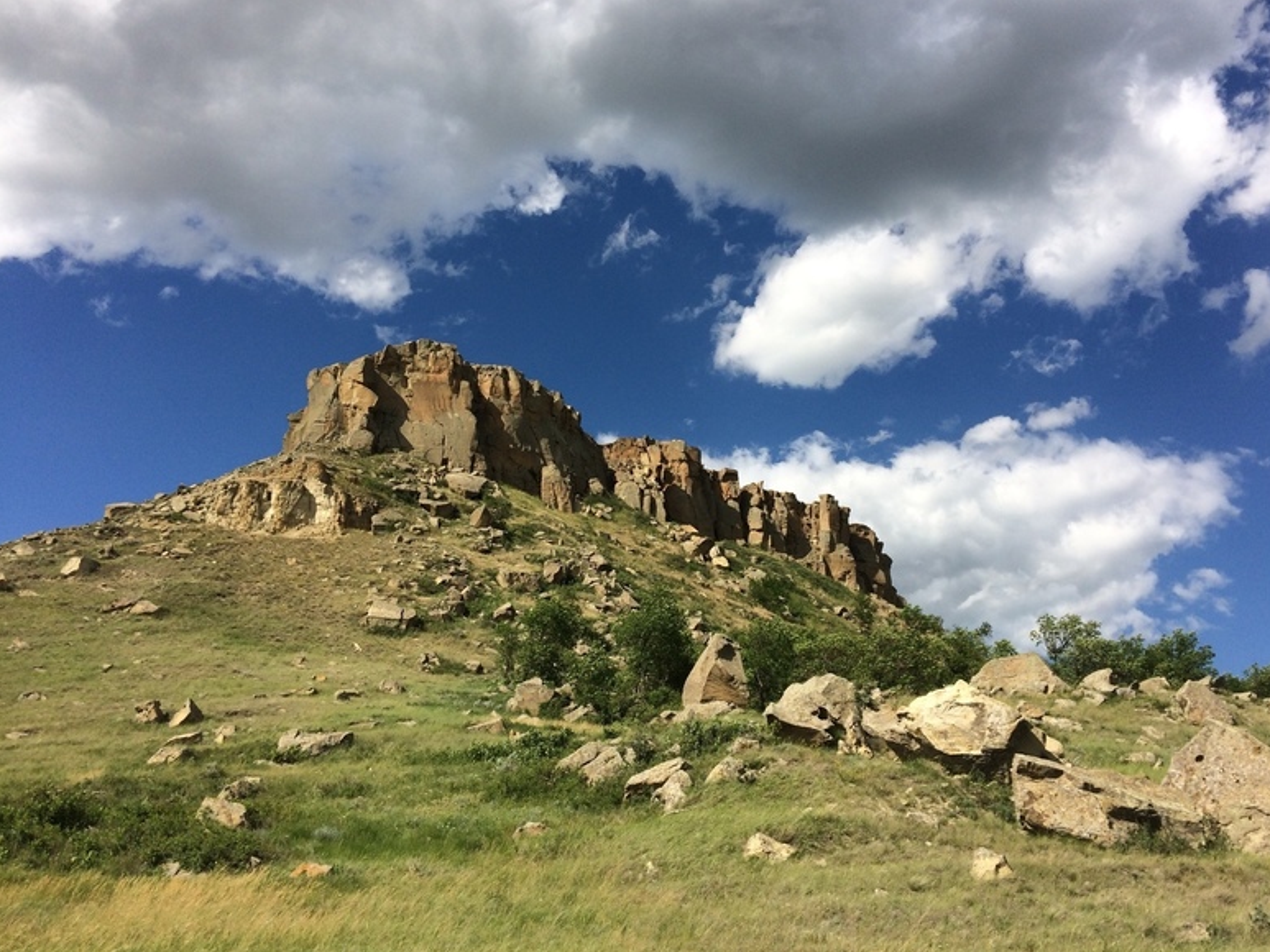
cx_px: 654
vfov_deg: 46.8
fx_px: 1101
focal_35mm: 30
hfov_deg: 59.9
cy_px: 463
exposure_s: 1/2740
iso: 32
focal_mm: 4.15
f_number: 2.2
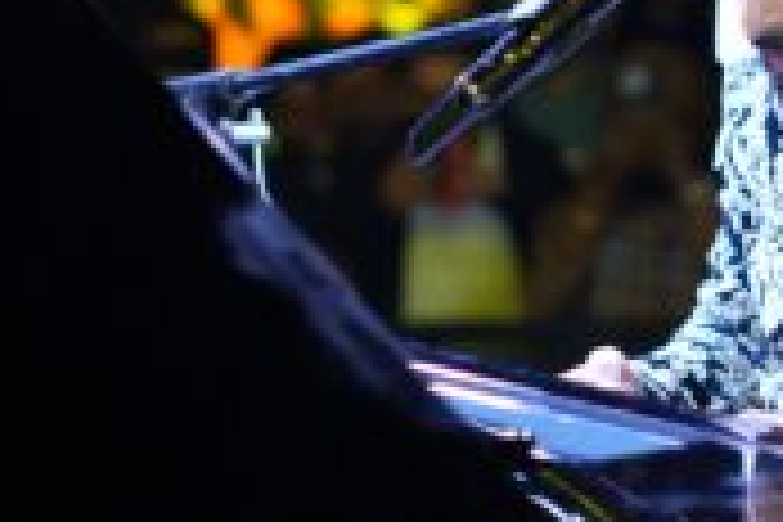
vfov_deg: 6.6
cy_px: 148
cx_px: 765
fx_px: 4502
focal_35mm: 207
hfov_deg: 9.9
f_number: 1.8
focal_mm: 50
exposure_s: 1/320
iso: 500
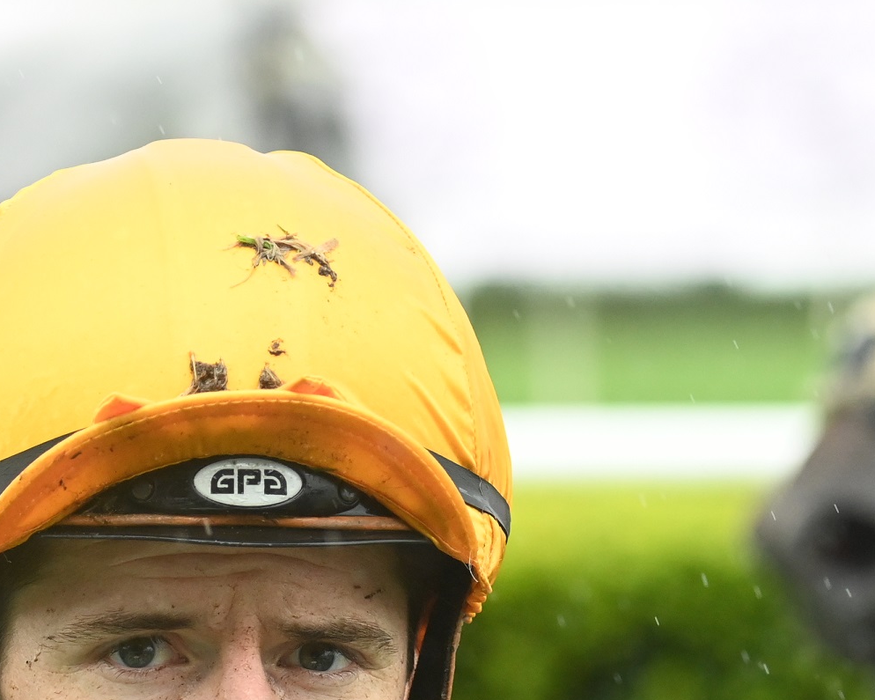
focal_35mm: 355
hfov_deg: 5.4
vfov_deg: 4.4
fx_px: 9192
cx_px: 290
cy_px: 727
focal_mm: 150
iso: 4000
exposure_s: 1/1000
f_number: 5
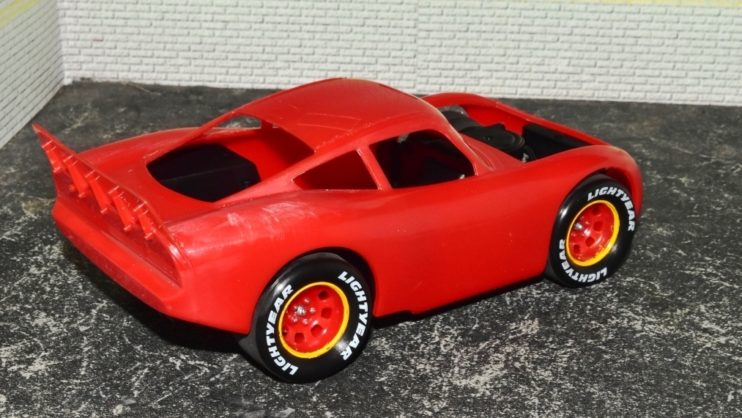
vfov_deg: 16.5
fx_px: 1436
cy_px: 214
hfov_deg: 29.0
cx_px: 373
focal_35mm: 73
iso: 1250
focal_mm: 46
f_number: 22
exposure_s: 1/60
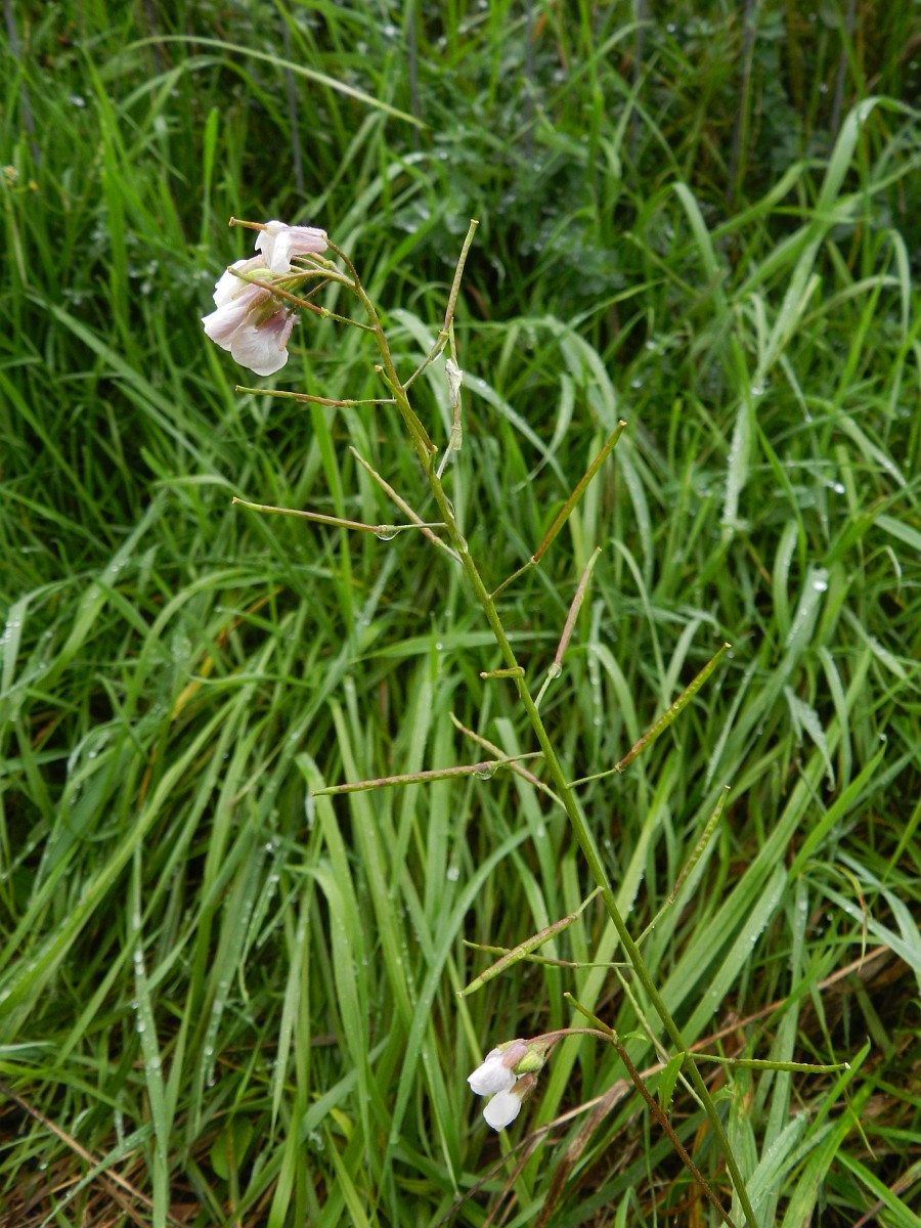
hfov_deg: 44.2
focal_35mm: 32
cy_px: 614
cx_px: 460
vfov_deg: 56.8
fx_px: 1135
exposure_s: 1/80
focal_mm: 5.6
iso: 160
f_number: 3.7
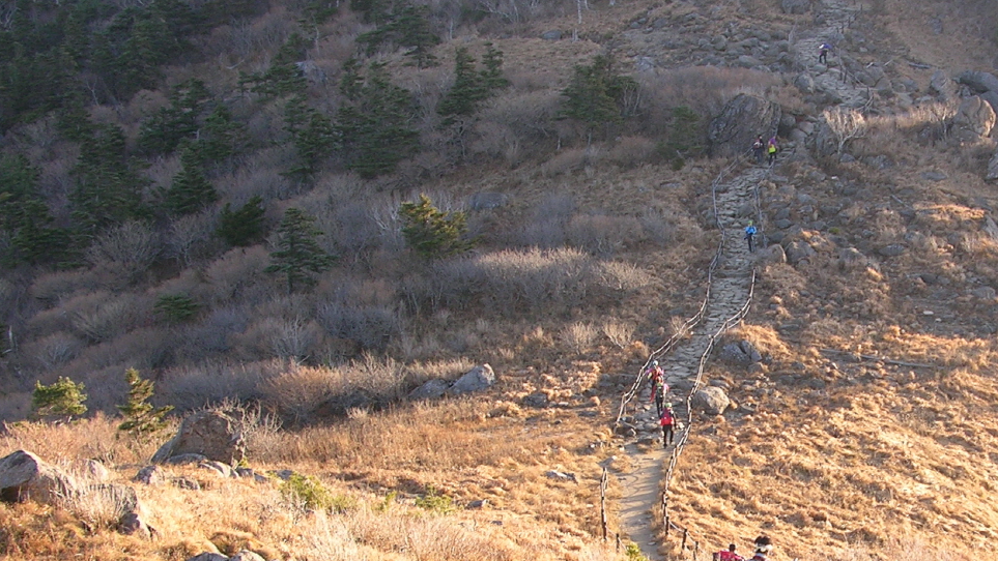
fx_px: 2011
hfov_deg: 27.4
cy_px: 430
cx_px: 782
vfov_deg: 15.8
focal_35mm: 76
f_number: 4.5
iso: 50
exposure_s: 1/51.4
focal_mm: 8.9
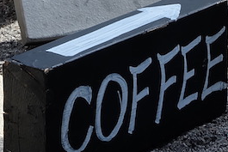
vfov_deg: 3.5
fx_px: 2478
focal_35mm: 391
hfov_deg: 5.3
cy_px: -88
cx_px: 32
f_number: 11
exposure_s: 1/90
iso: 400
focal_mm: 50
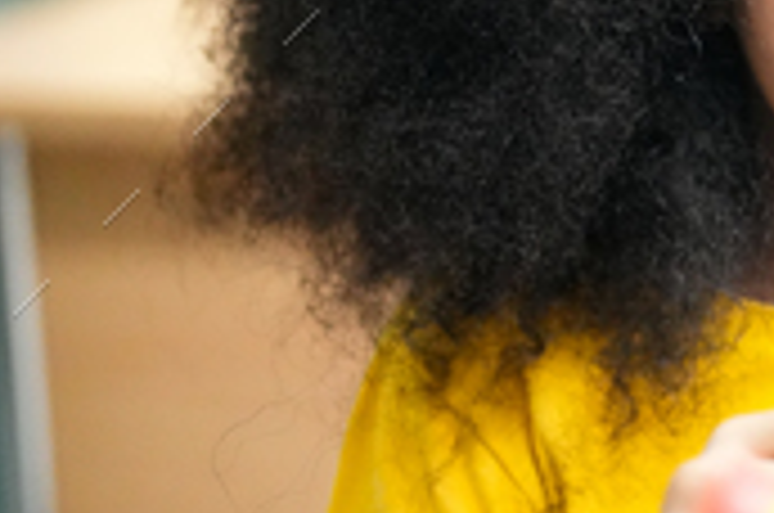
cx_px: 1224
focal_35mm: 172
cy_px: -34
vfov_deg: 7.9
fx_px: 3691
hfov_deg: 11.4
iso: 6400
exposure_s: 1/571
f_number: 1.2
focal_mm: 50
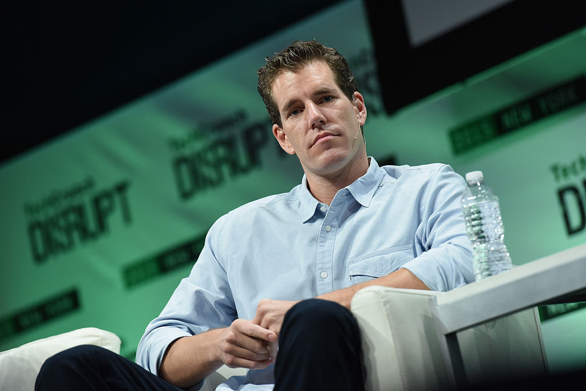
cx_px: 293
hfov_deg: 10.3
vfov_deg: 6.9
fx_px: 3257
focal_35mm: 200
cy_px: 196
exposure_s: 1/400
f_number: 4
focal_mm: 200
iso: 2000
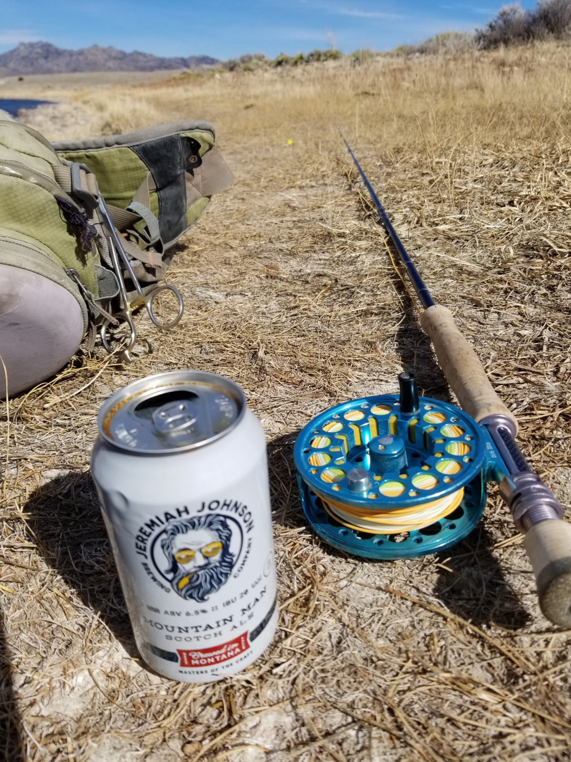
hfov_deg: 53.1
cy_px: 381
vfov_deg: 67.3
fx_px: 572
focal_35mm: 26
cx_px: 286
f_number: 1.7
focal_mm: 4.25
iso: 50
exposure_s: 1/4128
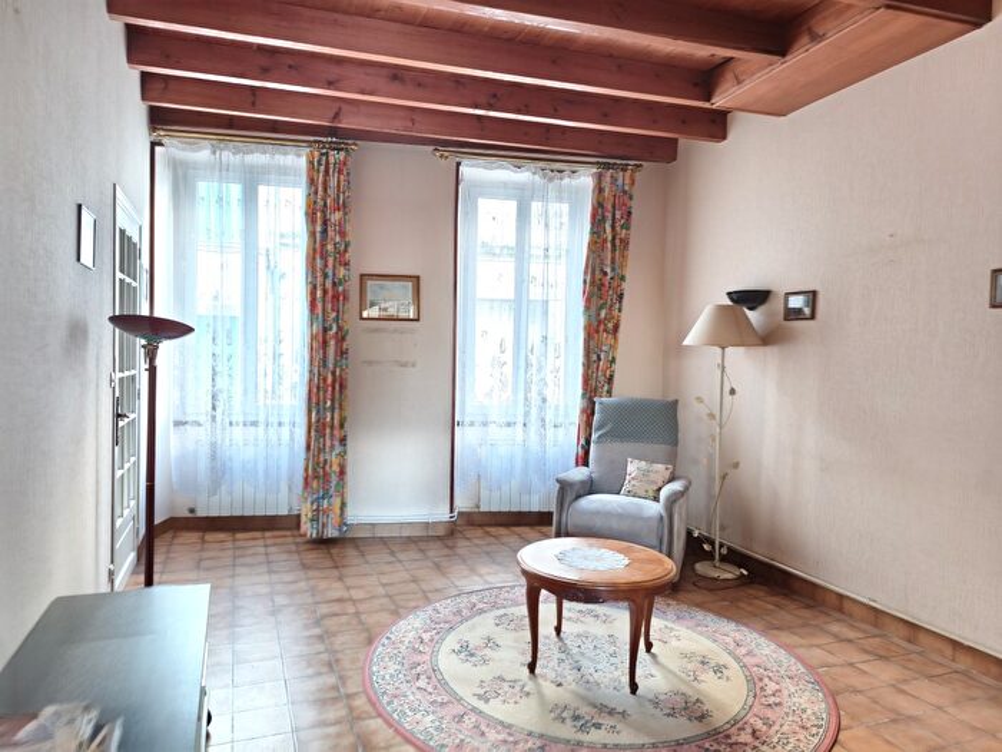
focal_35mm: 23
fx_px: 666
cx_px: 501
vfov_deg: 58.9
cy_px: 376
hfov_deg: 73.9
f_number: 1.62
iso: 1250
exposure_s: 1/25
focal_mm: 6.45
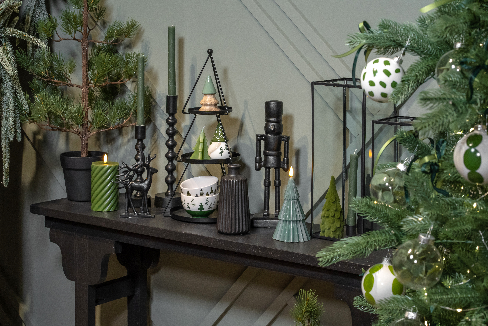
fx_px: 1152
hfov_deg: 23.9
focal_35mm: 85
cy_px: 163
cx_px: 244
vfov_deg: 16.1
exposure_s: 1/60
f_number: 10
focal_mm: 85
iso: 2500
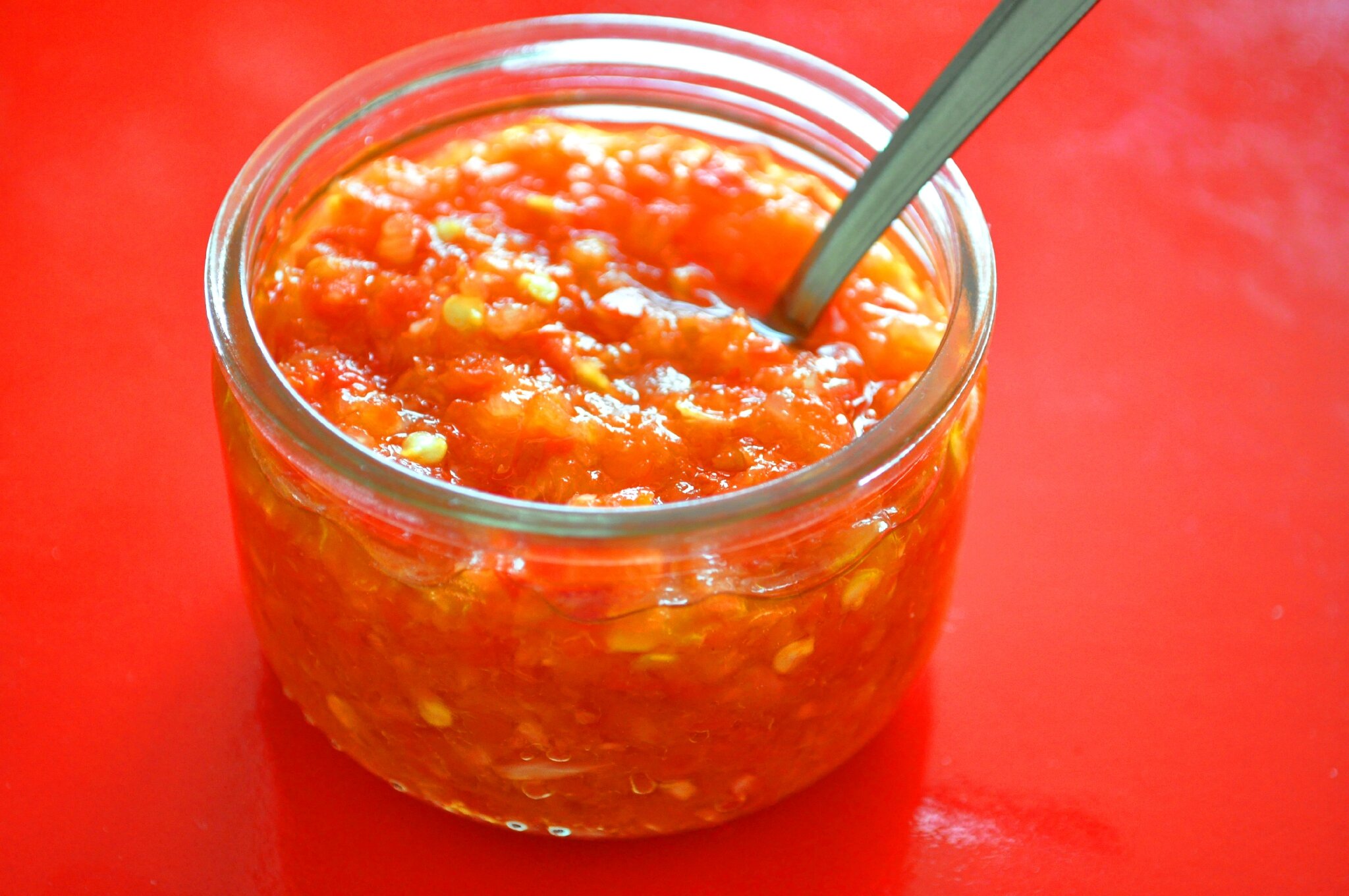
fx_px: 2582
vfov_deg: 19.7
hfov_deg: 29.3
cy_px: 448
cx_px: 674
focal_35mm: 69
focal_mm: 46
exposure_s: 1/50
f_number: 5.3
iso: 1600
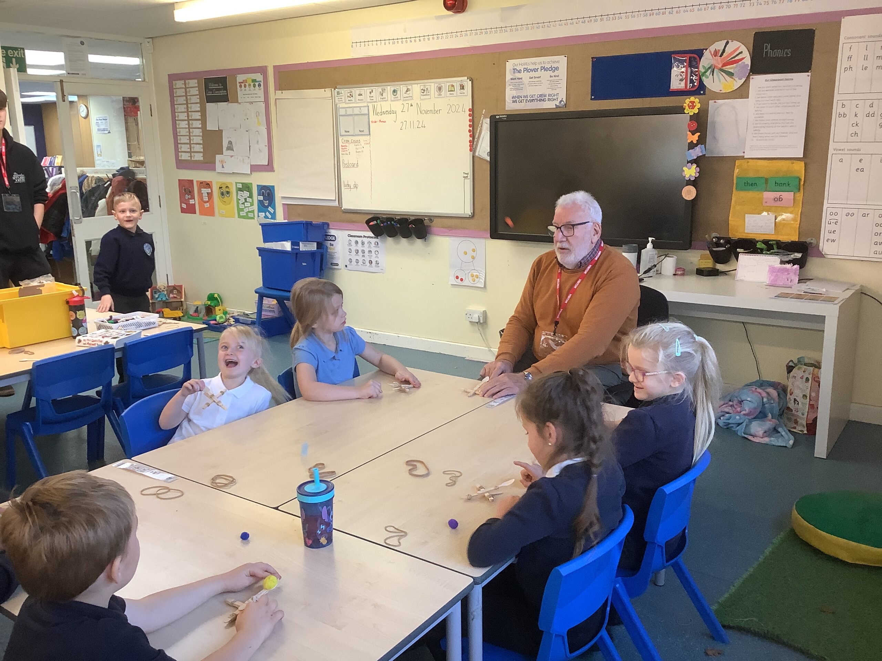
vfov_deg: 45.4
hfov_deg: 58.4
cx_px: 441
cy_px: 330
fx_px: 790
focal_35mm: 31
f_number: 2.4
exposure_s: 1/50
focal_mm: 3.3
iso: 100
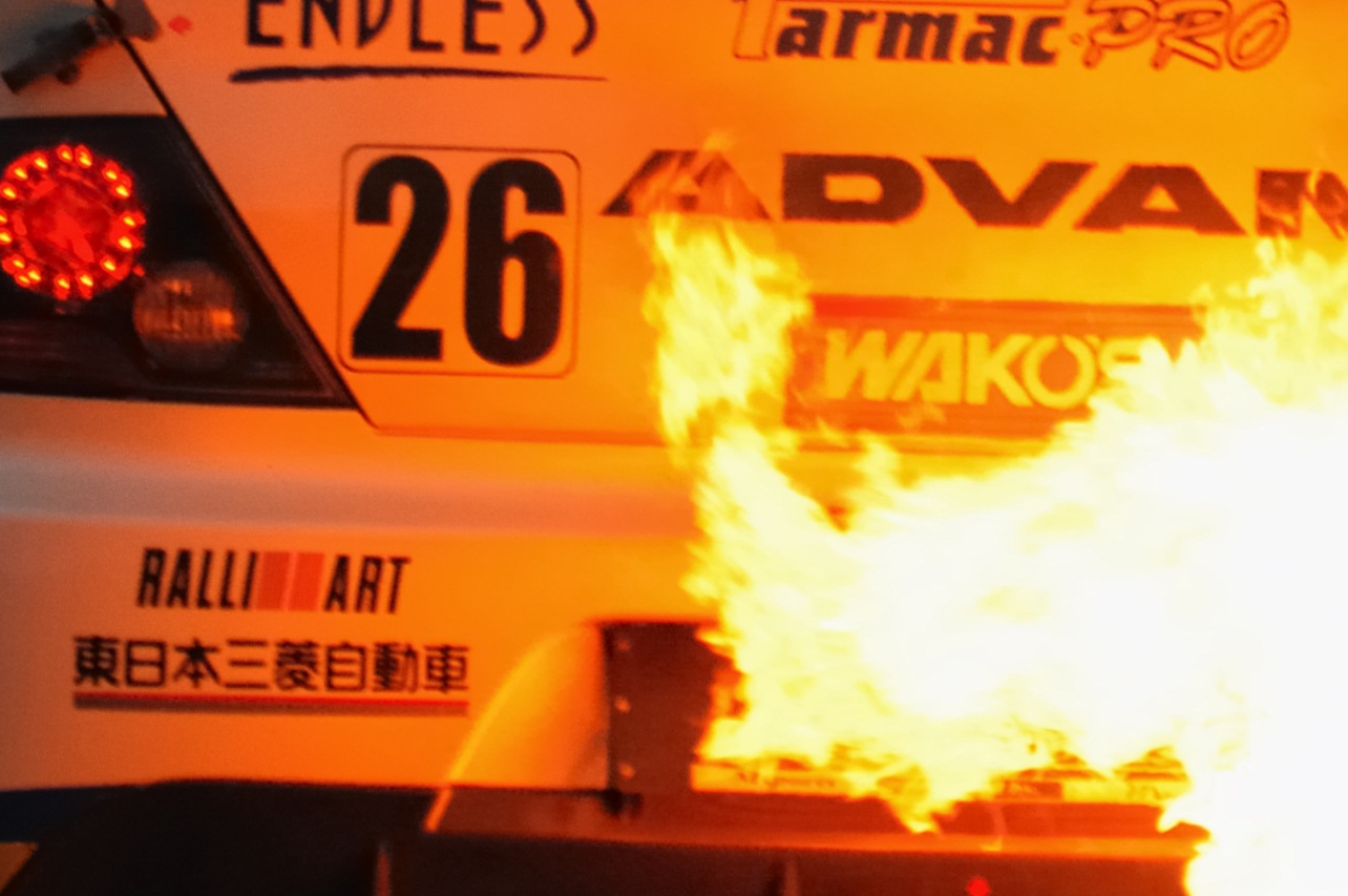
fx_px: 87407
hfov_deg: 0.9
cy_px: 299
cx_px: 1138
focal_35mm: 2337
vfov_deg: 0.6
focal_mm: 500
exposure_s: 1/400
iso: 1000
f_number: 6.3
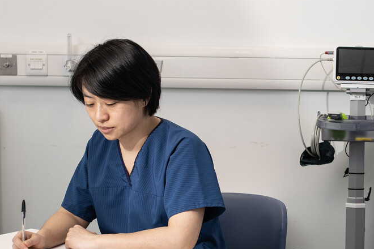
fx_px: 1101
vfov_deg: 12.9
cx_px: 375
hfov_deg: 18.8
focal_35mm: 106
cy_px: 166
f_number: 4.5
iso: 80
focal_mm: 35
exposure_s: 1/60
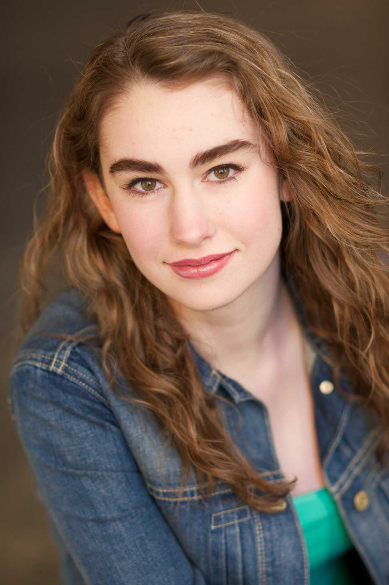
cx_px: 194
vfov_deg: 15.2
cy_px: 292
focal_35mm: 135
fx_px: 2192
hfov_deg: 10.1
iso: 800
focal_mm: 135
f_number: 2.8
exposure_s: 1/250
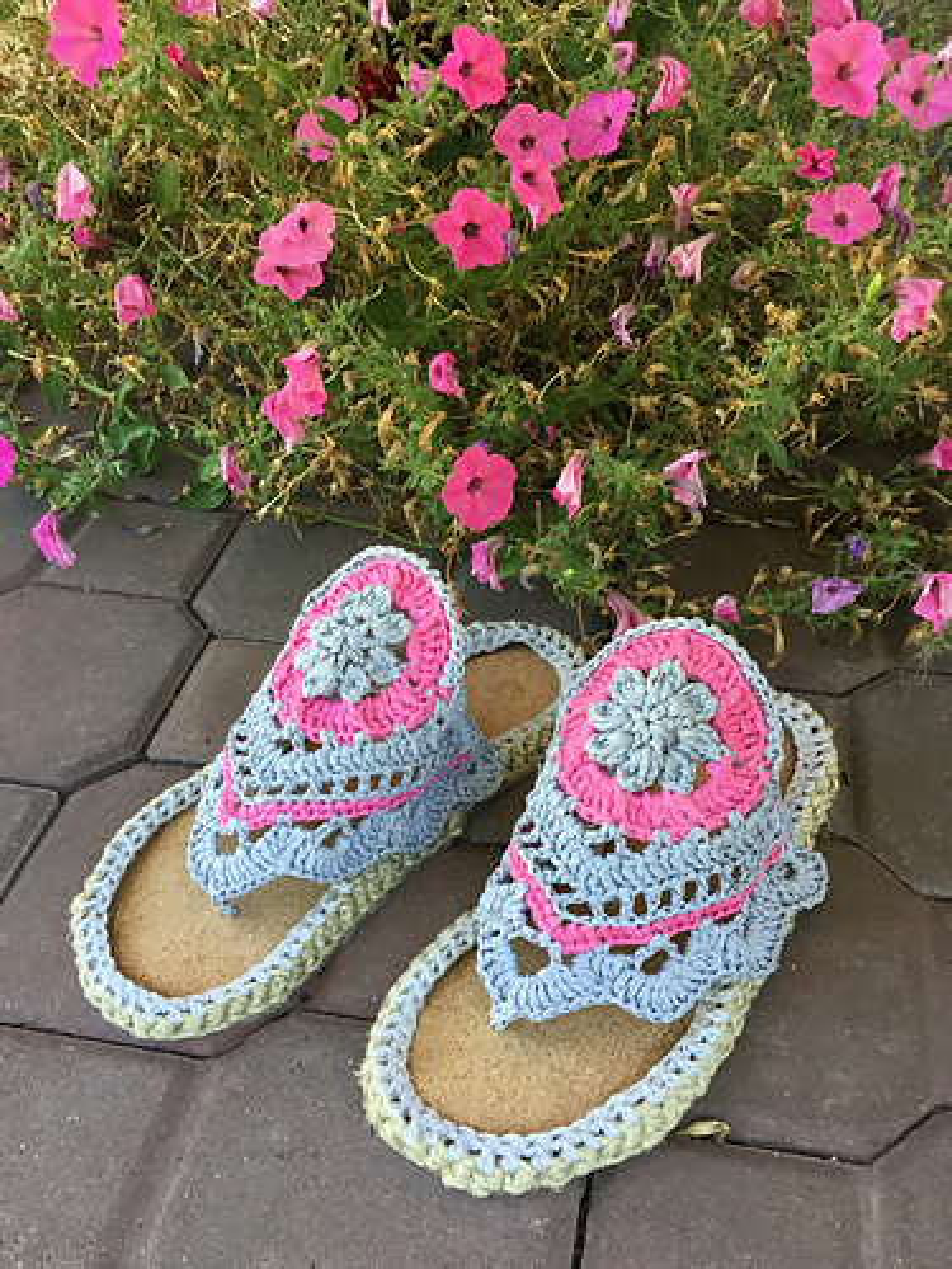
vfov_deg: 58.4
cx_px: 476
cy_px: 634
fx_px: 1137
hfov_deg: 45.4
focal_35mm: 31
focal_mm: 3.3
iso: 25
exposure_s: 1/40
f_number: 2.4
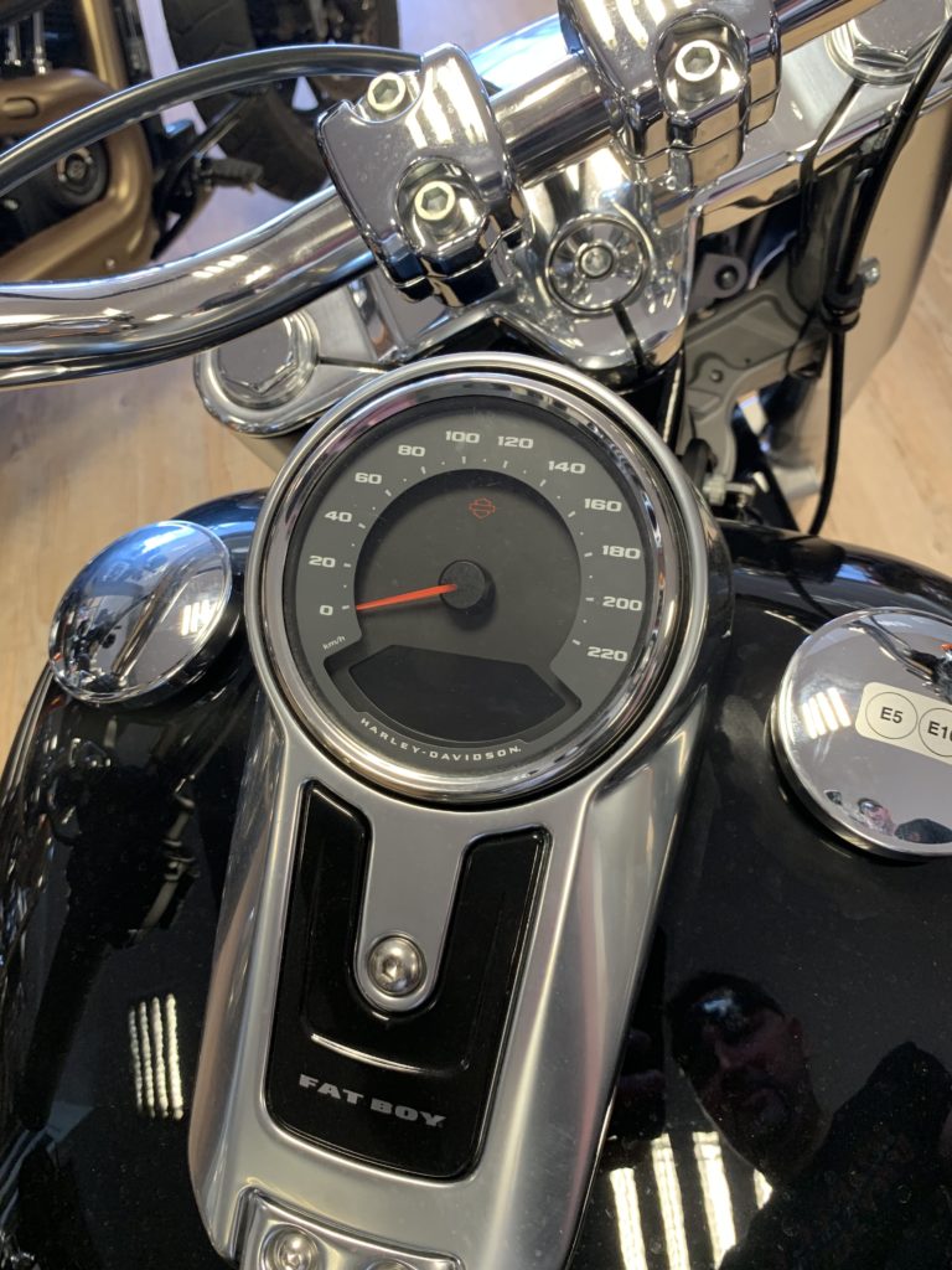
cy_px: 635
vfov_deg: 67.3
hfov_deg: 53.1
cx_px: 476
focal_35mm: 26
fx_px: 953
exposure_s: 1/50
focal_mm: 4.25
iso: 160
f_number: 1.8
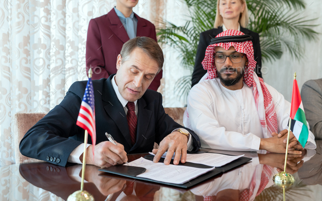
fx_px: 456
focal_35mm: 52
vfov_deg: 24.9
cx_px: 158
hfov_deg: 38.9
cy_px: 96
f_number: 4.5
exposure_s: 1/200
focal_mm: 50
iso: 800
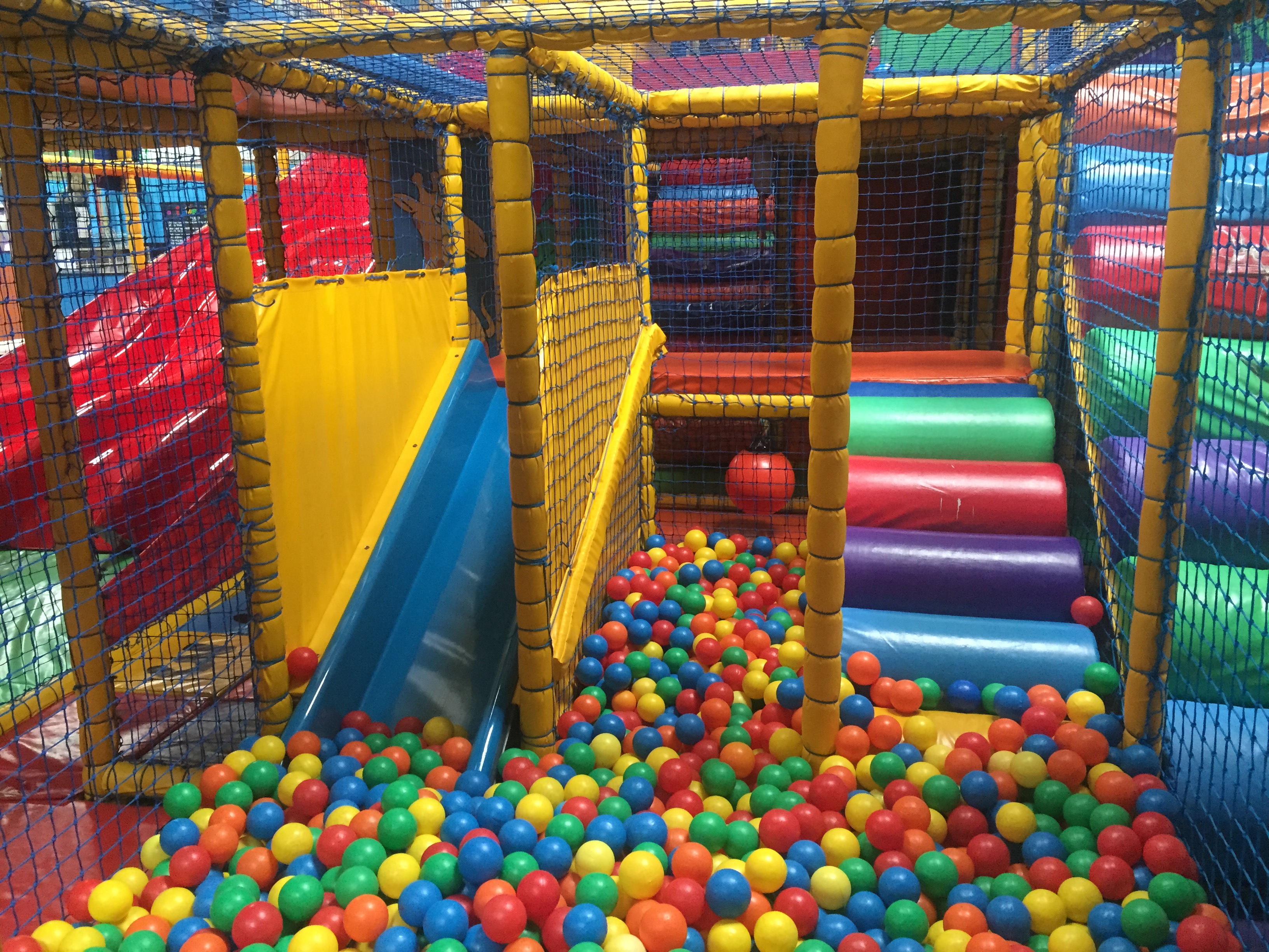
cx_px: 634
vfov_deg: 48.2
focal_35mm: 29
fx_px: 1063
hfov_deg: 61.7
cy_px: 476
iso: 250
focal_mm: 4.15
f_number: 2.2
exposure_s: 1/33
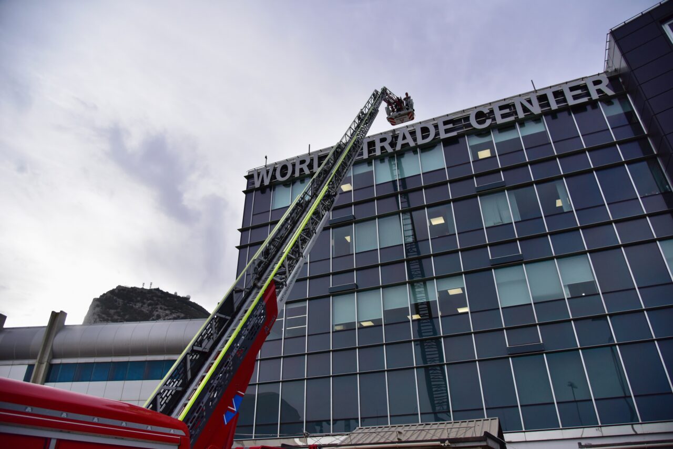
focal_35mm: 24
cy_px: 224
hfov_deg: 73.7
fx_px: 449
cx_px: 336
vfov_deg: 53.2
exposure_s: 1/8000
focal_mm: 24
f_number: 4
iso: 1000
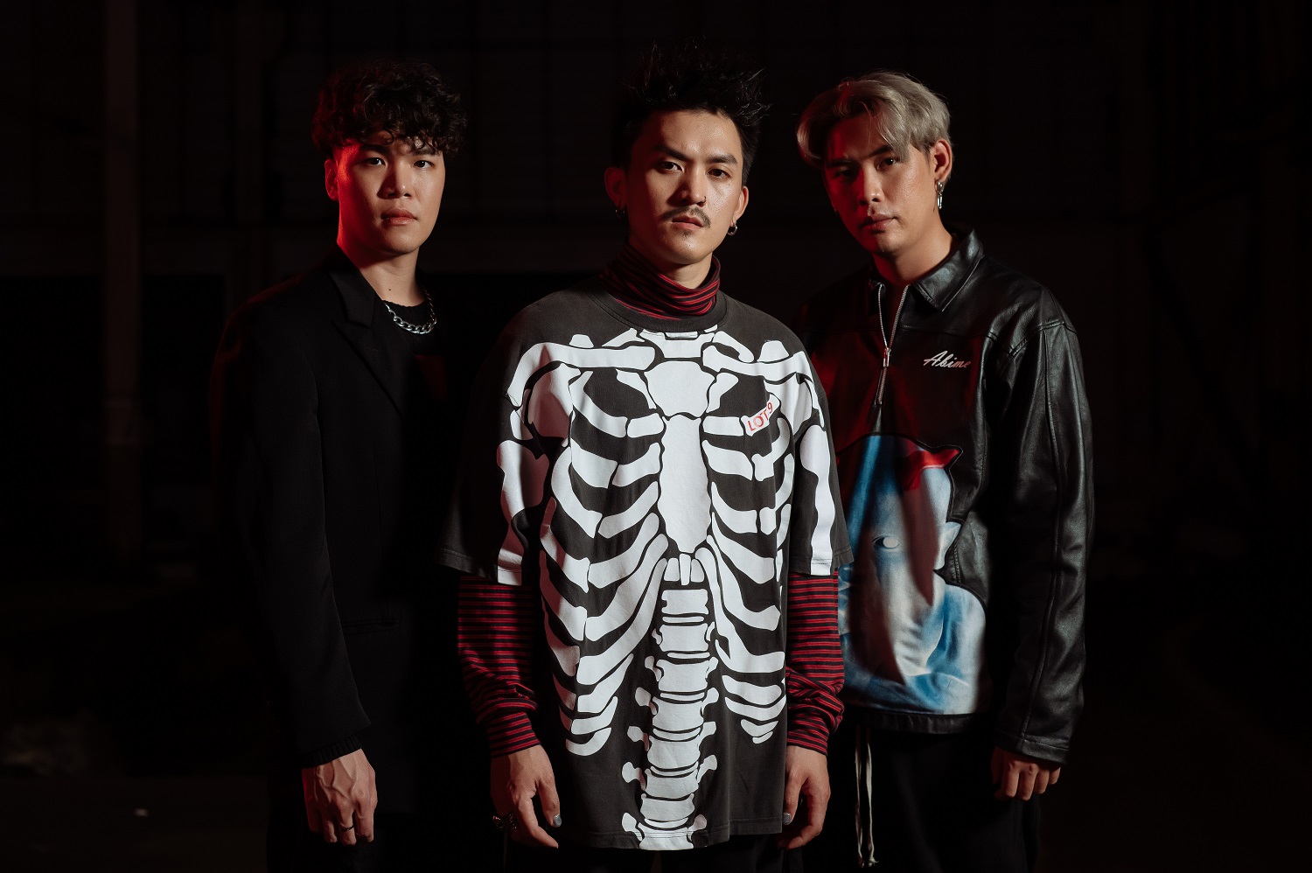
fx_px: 1821
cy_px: 436
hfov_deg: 39.6
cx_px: 656
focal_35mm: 50
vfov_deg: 27.0
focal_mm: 50
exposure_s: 1/200
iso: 2000
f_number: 3.5
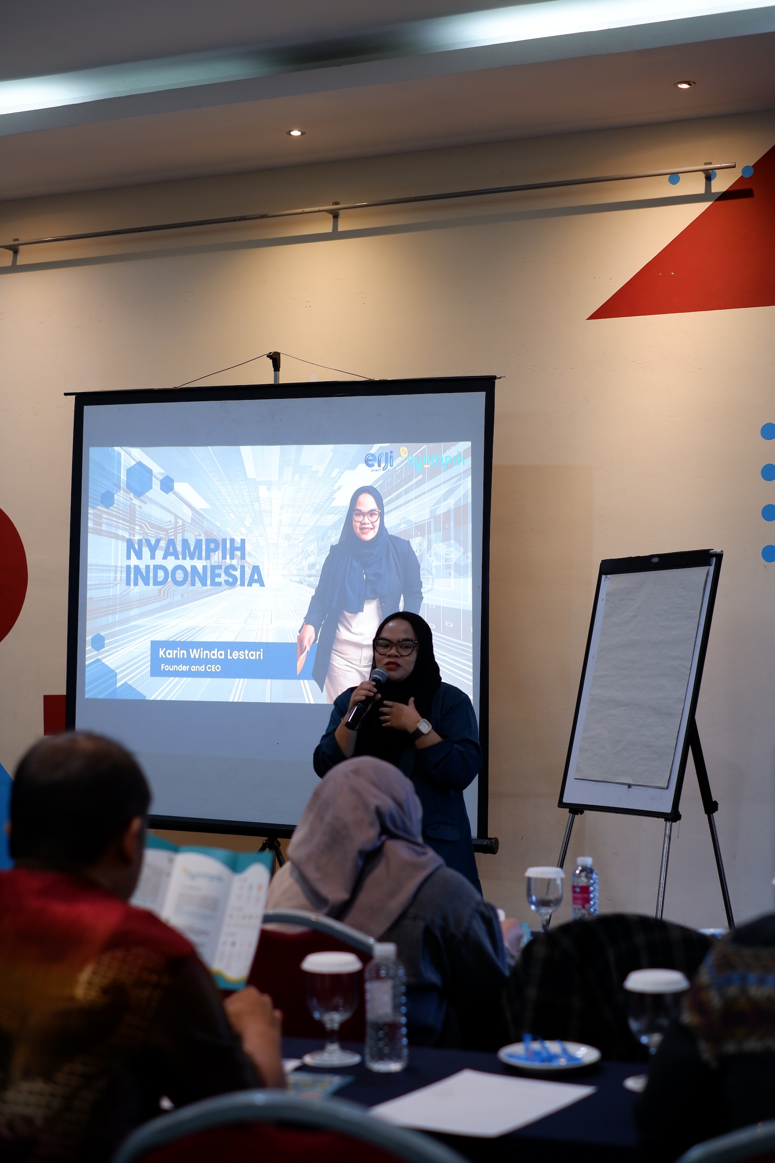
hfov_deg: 25.5
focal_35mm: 53
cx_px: 388
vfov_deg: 37.5
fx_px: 1711
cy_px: 582
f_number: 2.2
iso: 400
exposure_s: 1/52
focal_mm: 35
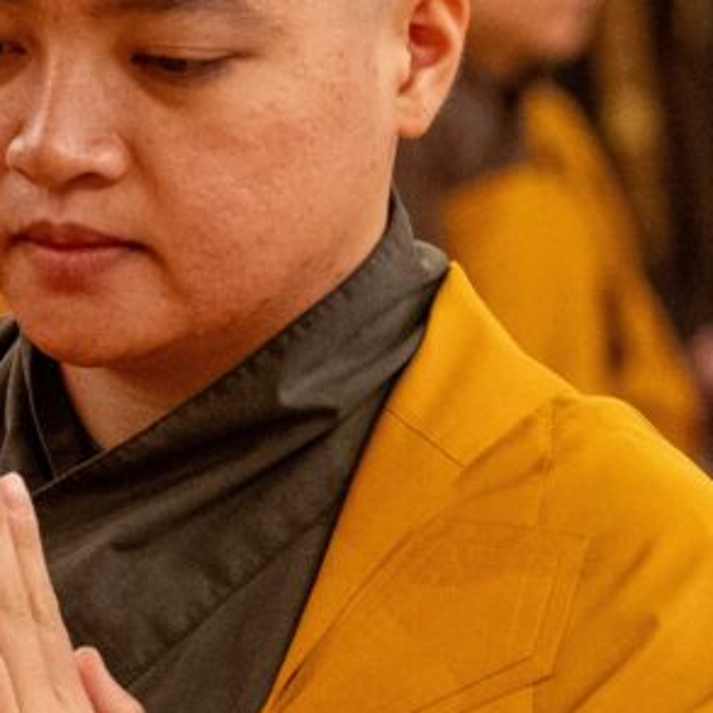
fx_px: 12887
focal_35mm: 553
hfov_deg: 3.2
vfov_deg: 3.2
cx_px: 285
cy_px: 292
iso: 3200
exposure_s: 1/20
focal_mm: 124
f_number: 5
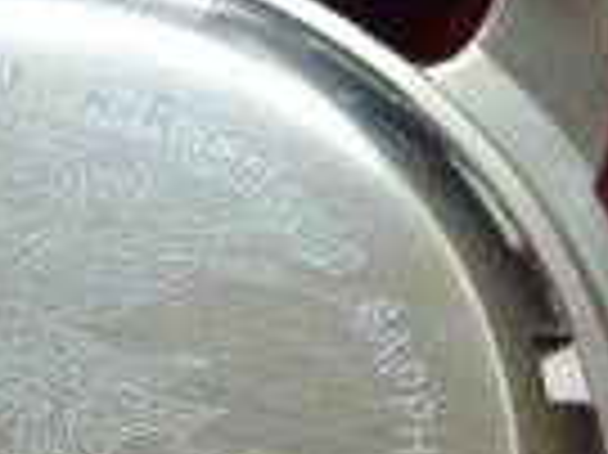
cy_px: 418
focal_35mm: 107
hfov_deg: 18.3
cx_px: 140
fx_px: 1878
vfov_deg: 13.7
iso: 400
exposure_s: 1/20
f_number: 3.3
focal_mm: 4.3
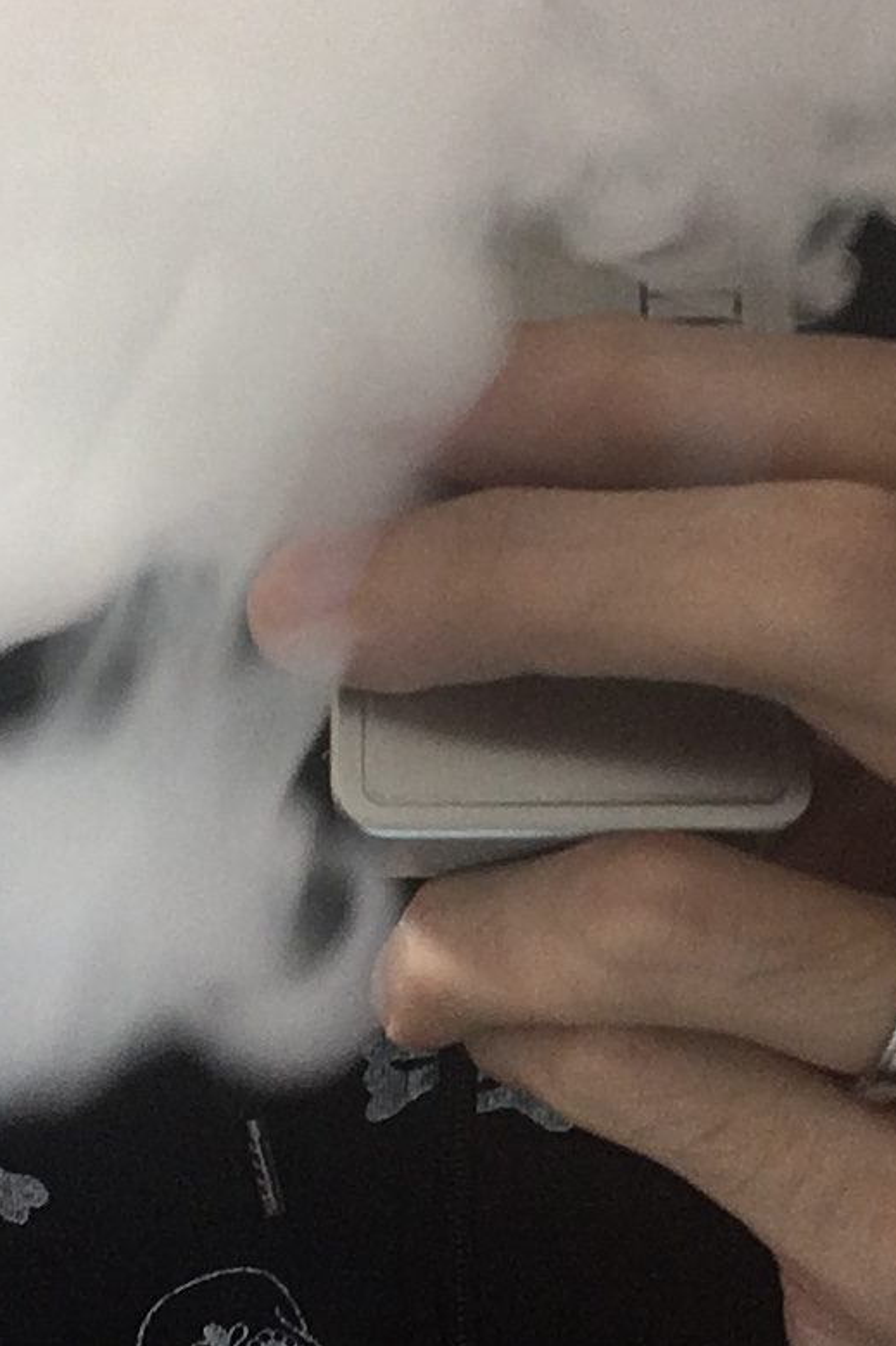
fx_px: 1979
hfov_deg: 25.5
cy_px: 812
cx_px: 452
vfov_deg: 37.4
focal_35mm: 53
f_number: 2.4
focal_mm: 2.15
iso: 100
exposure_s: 1/30
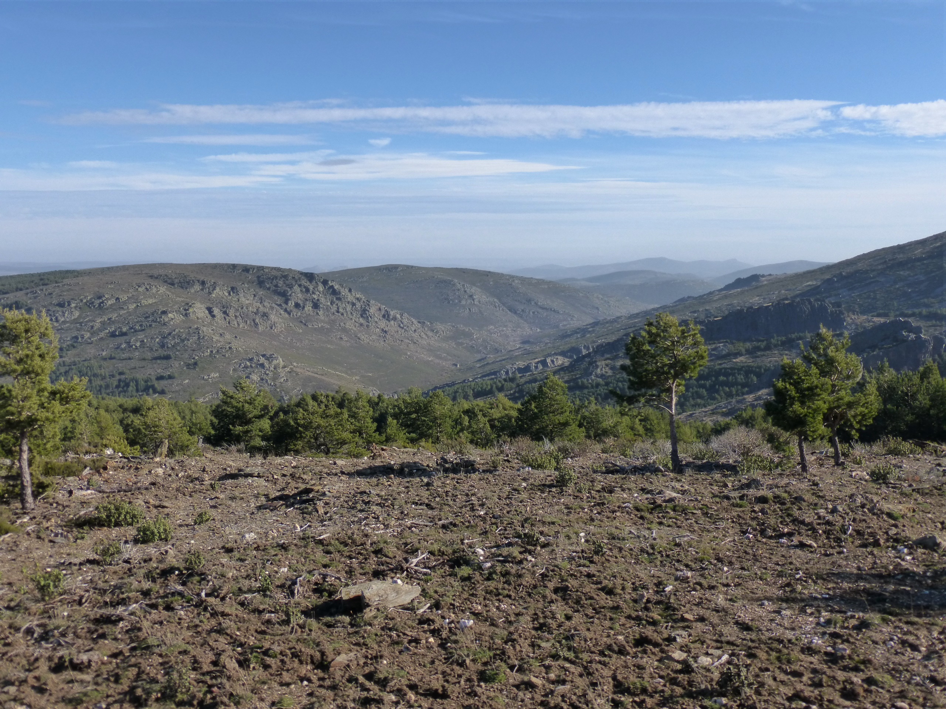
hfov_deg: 52.6
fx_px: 956
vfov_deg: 40.7
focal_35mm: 35
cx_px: 473
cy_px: 354
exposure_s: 1/1600
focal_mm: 6.1
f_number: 3.7
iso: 200
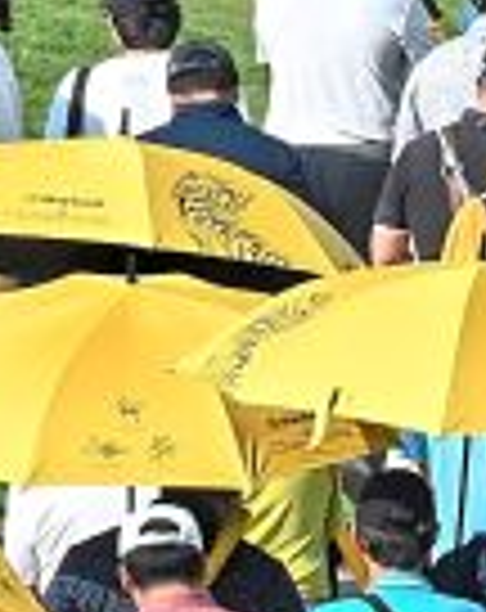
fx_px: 38759
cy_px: 230
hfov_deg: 0.7
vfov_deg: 0.9
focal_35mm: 2146
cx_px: 1706
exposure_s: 1/640
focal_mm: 250
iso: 500
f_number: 11
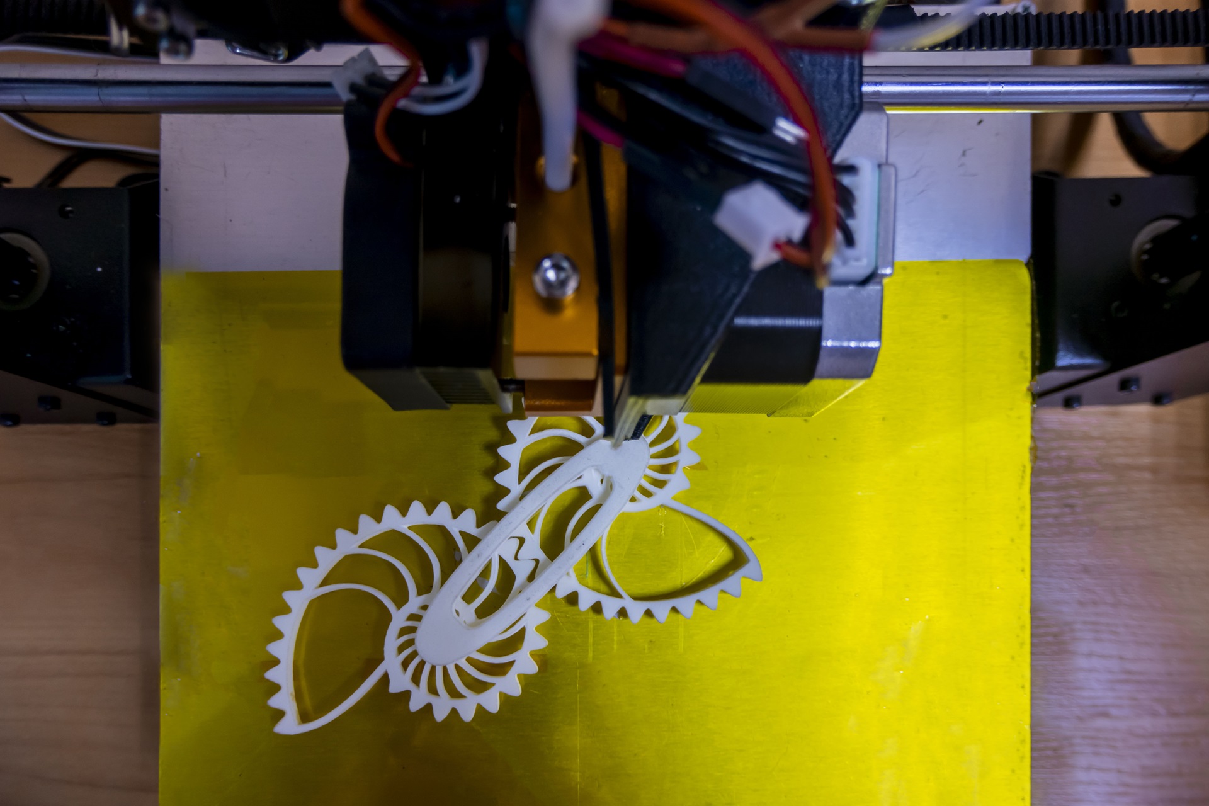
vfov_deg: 53.1
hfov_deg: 73.7
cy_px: 403
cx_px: 604
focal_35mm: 24
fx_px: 806
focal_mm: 8.8
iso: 125
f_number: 3.3
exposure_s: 1/30
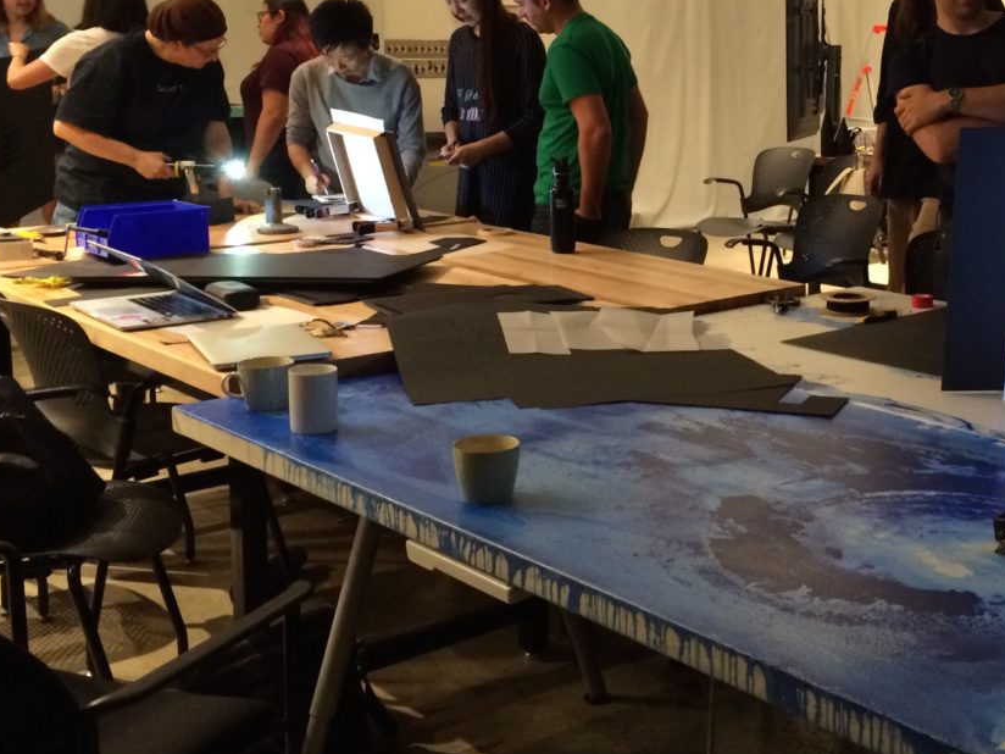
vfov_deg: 28.3
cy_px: 240
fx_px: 1481
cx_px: 743
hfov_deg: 36.7
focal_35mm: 51
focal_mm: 4.12
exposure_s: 1/30
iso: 320
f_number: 2.2
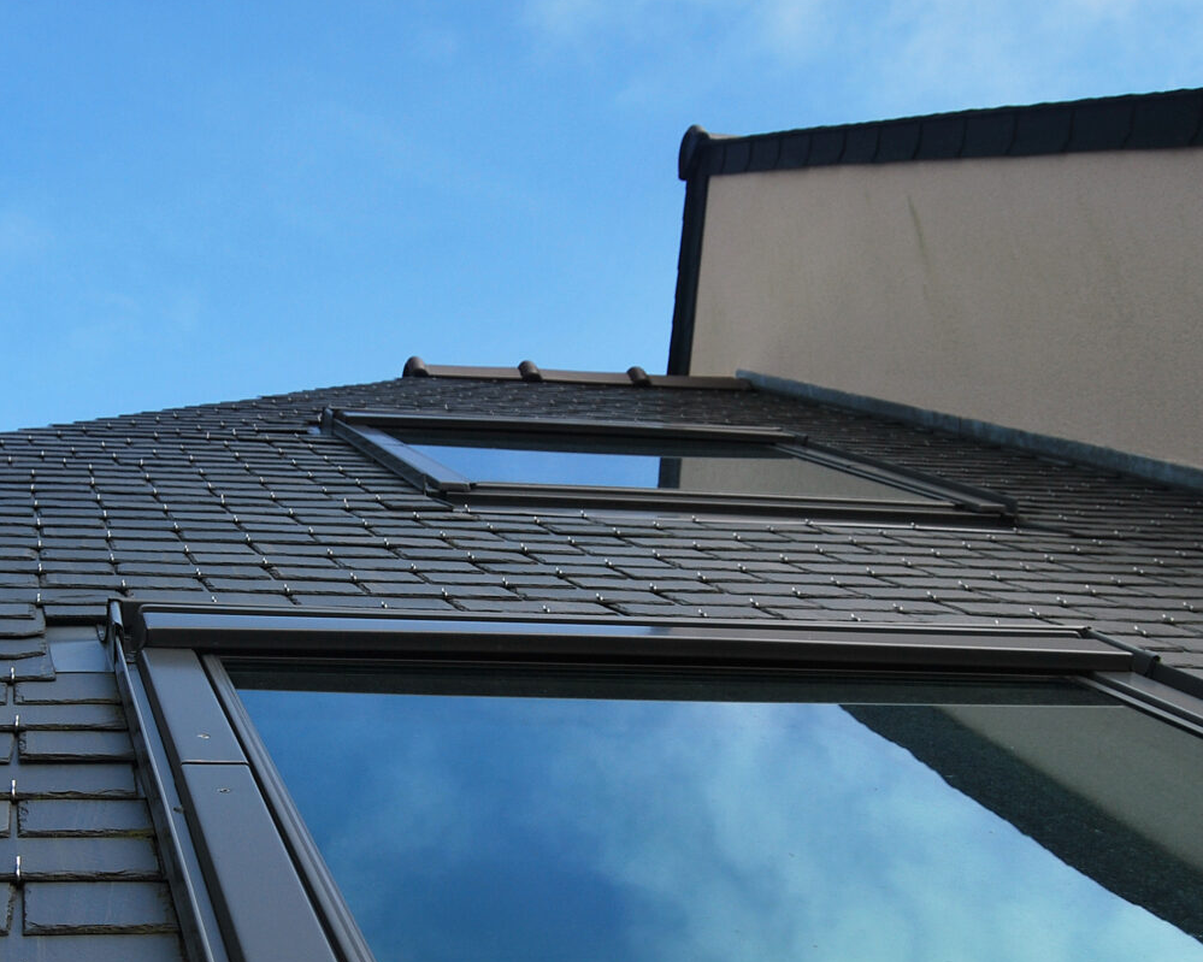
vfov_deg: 28.6
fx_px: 1851
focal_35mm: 52
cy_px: 743
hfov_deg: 35.5
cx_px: 355
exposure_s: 1/125
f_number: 5.6
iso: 100
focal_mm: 18
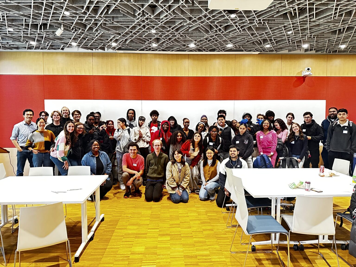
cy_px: 134
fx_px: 247
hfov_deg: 71.6
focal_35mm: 24
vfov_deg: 56.8
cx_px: 178
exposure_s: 1/40
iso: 800
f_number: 1.78
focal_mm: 6.86
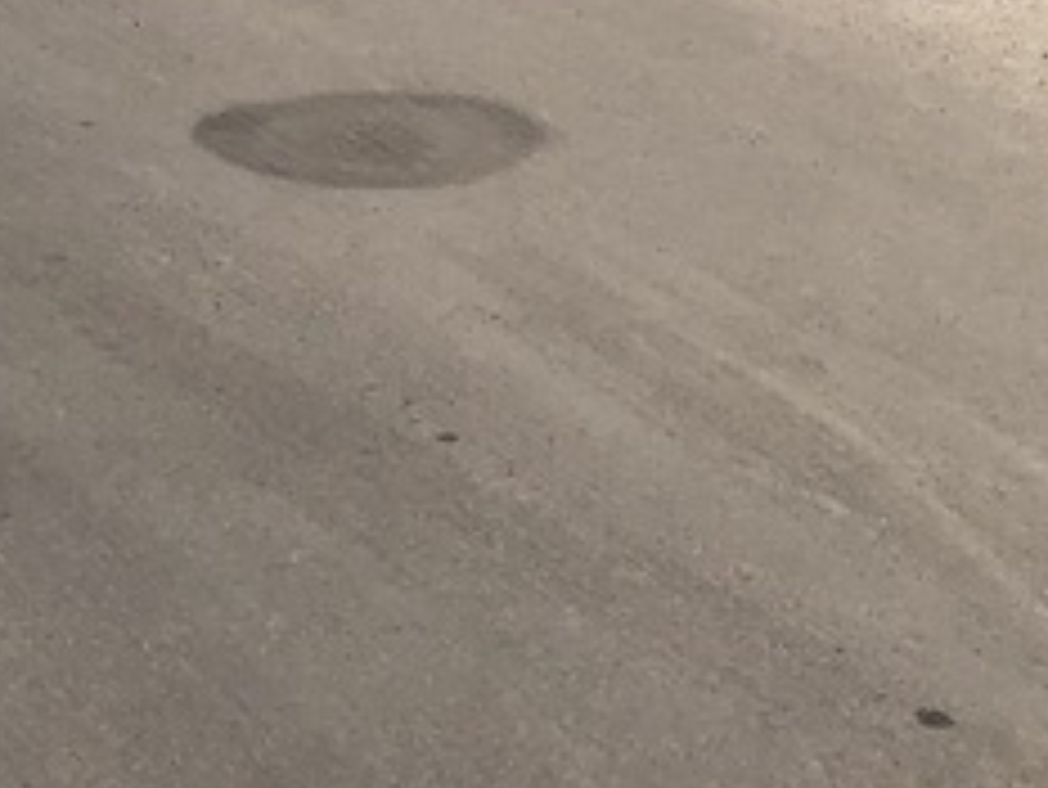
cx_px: 333
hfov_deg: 16.0
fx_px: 3726
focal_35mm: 123
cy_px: -928
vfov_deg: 10.7
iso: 20
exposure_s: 1/3003
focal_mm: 4
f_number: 1.8
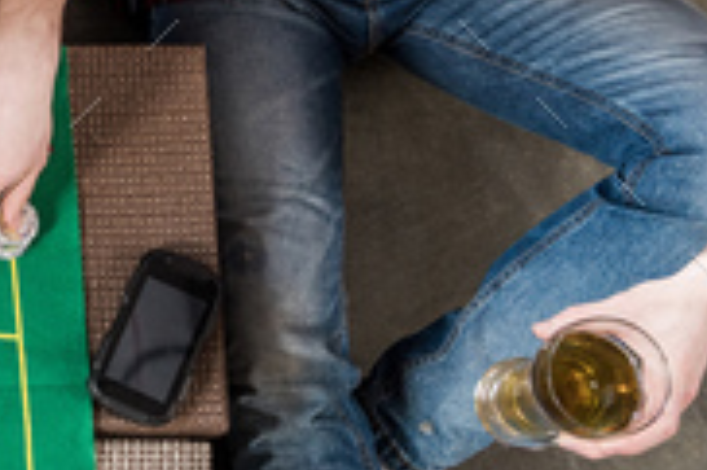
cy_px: 62
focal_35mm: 104
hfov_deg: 18.0
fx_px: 2041
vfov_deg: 13.0
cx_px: -284
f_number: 3.5
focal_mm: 32
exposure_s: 1/160
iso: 500
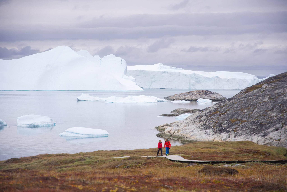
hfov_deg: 17.1
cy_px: 96
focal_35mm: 120
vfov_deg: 11.4
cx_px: 144
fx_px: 957
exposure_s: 1/1250
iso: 400
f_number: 4
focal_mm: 80
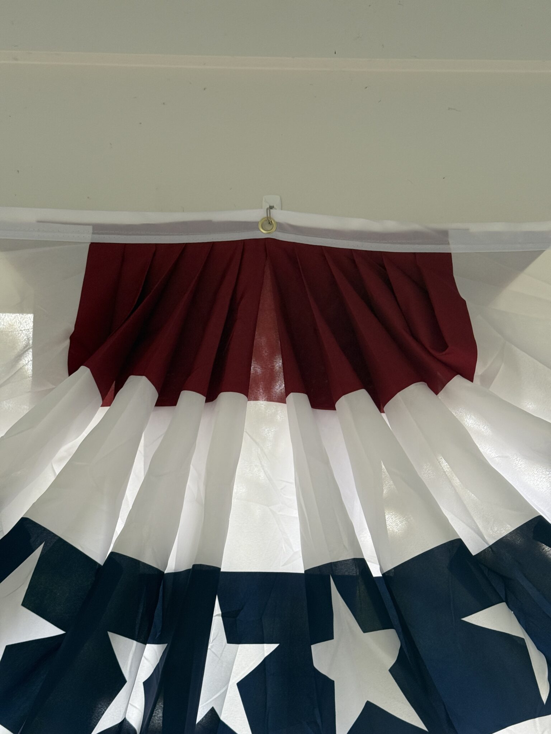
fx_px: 1019
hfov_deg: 30.3
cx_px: 276
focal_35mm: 48
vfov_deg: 39.7
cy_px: 367
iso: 160
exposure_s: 1/109
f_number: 1.78
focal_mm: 6.76
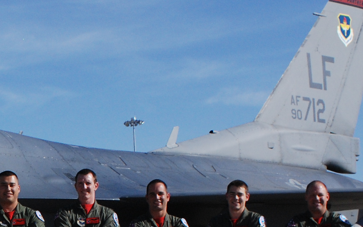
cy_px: 297
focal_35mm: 145
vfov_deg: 8.9
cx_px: -69
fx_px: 1434
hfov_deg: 14.0
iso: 400
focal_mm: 28
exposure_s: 1/1600
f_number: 7.1
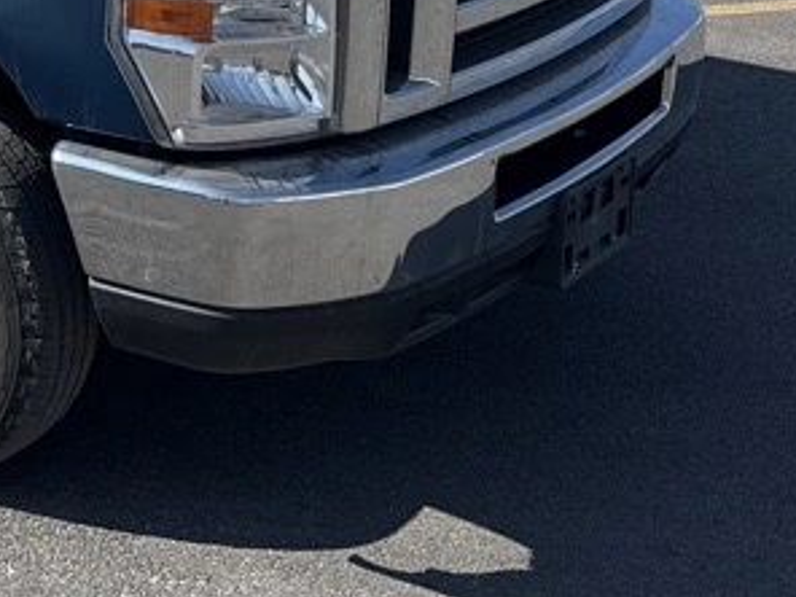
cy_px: -258
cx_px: -366
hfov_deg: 20.5
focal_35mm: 83
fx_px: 1909
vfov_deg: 16.4
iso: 80
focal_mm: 6.76
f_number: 1.78
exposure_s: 1/4975
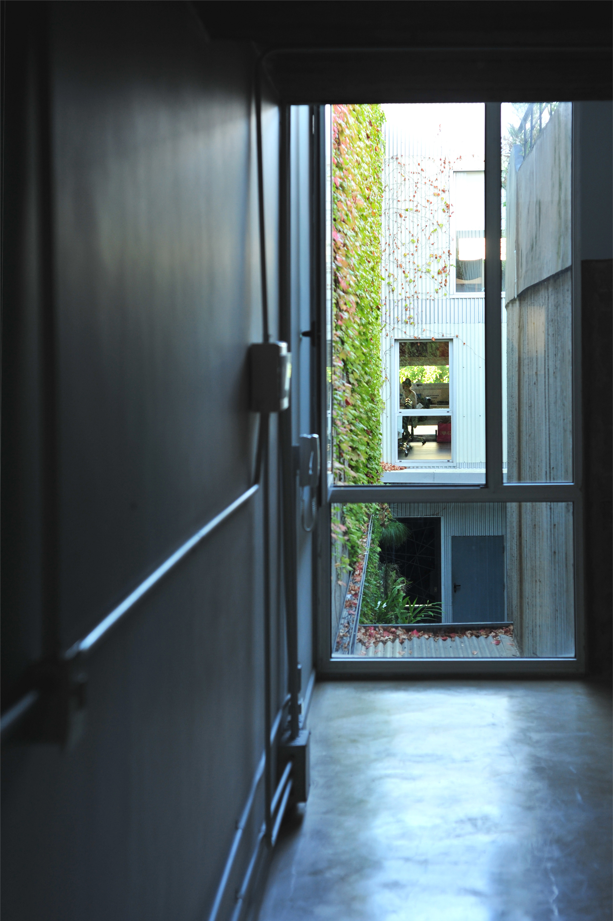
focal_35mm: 50
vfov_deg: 39.6
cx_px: 306
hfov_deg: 27.0
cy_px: 460
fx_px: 1279
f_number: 4
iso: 400
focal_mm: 50
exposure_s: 1/80
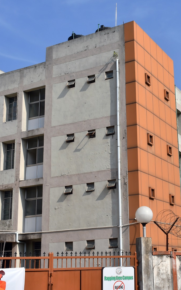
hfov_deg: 22.7
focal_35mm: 56
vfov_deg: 36.3
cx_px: 150
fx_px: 442
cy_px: 145
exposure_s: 1/125
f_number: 16
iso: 125
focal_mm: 24
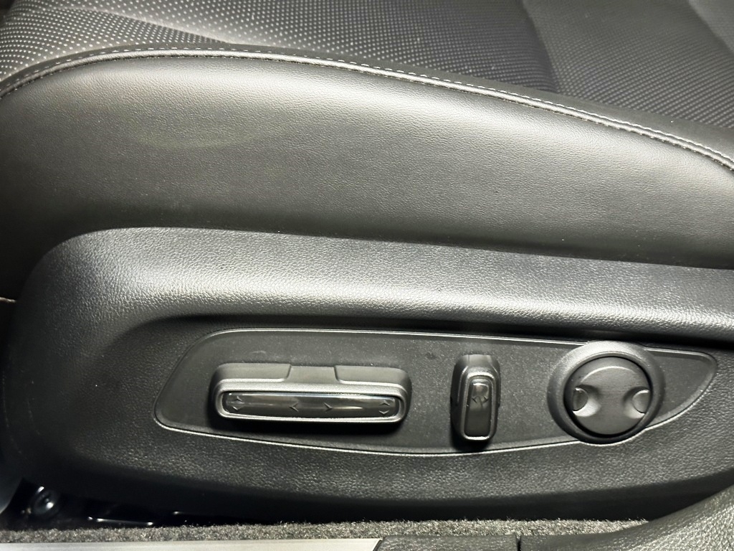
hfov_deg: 39.7
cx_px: 367
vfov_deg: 30.3
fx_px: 1018
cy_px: 276
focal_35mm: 48
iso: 400
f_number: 1.78
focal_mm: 6.86
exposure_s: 1/30
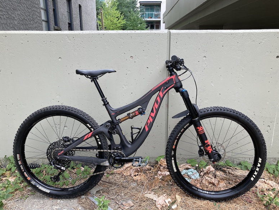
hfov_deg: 61.7
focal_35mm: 29
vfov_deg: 48.2
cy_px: 107
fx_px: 234
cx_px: 138
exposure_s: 1/232
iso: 20
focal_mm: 3.99
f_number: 1.8
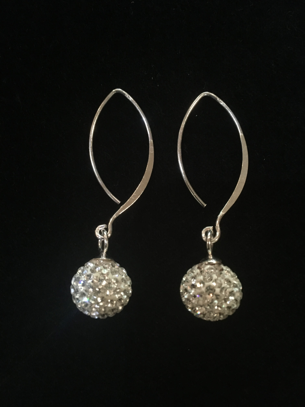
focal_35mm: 29
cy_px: 204
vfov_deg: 61.7
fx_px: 341
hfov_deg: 48.2
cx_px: 152
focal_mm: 4.15
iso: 1000
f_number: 2.2
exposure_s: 1/33
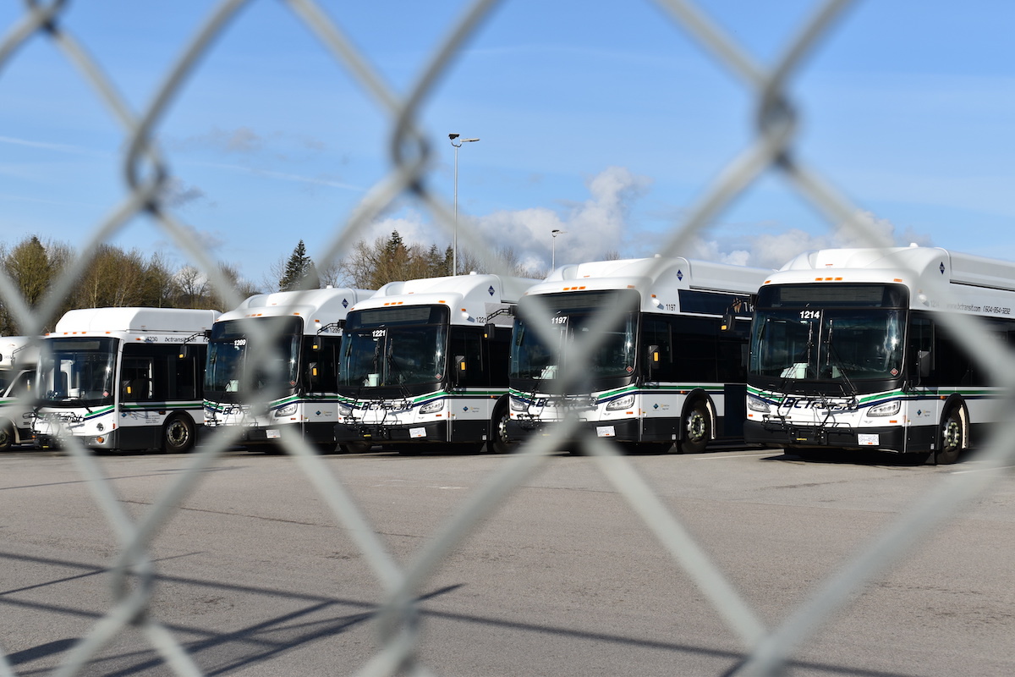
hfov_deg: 35.1
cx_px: 508
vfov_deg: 23.8
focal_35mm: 57
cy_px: 338
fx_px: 1607
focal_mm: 38
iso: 100
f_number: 9
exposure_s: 1/320
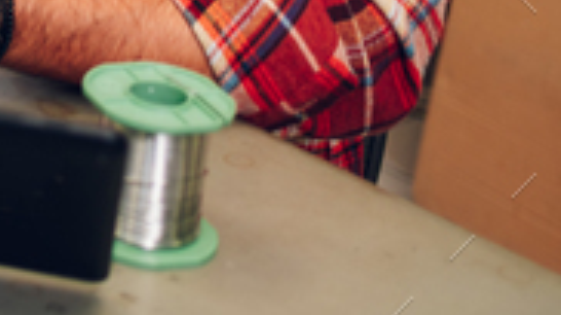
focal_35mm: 119
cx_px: -324
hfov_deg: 16.2
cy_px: -227
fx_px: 1769
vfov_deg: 9.7
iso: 100
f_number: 1.8
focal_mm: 35
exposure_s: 1/160
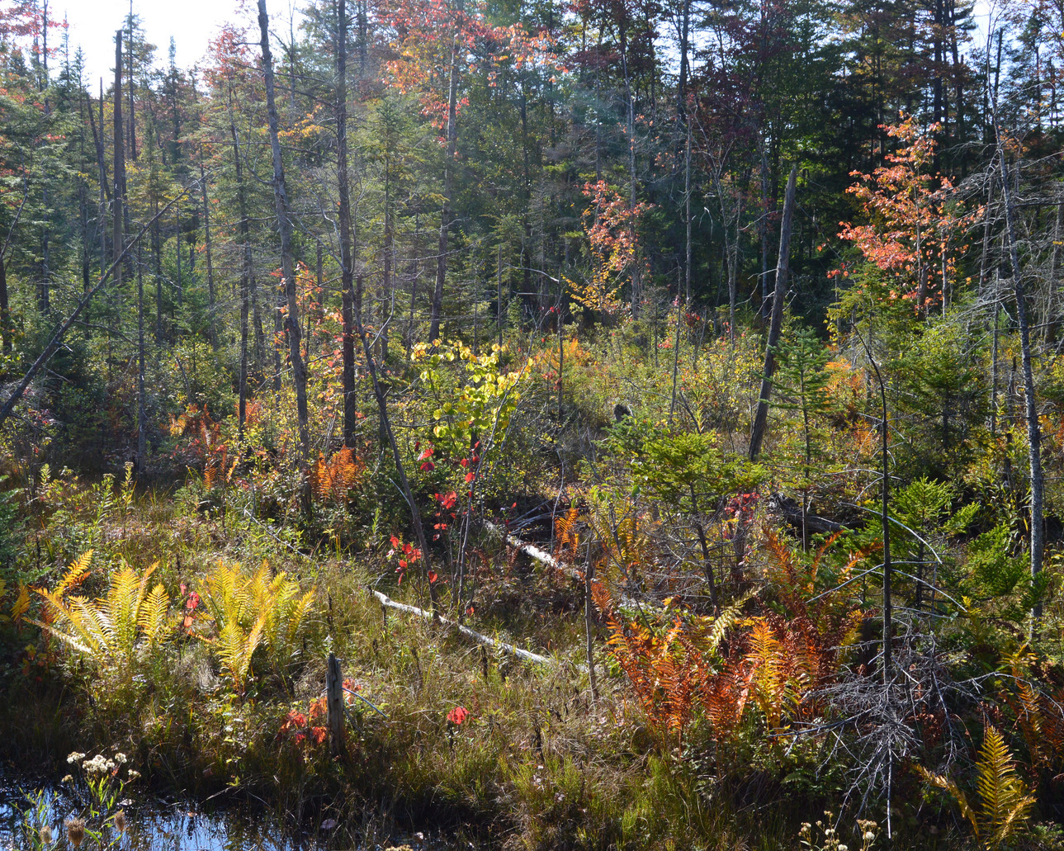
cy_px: 436
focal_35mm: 39
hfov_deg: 46.8
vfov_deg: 38.2
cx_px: 506
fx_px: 1228
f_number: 10
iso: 400
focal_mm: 22
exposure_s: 1/250
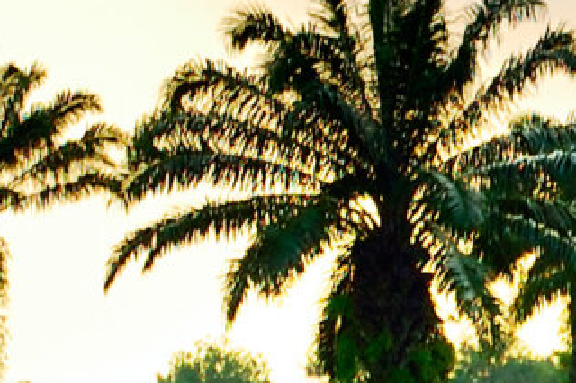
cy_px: 397
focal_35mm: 297
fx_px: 4752
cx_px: 853
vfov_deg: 4.6
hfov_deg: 6.8
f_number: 8
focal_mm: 31
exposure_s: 1/20
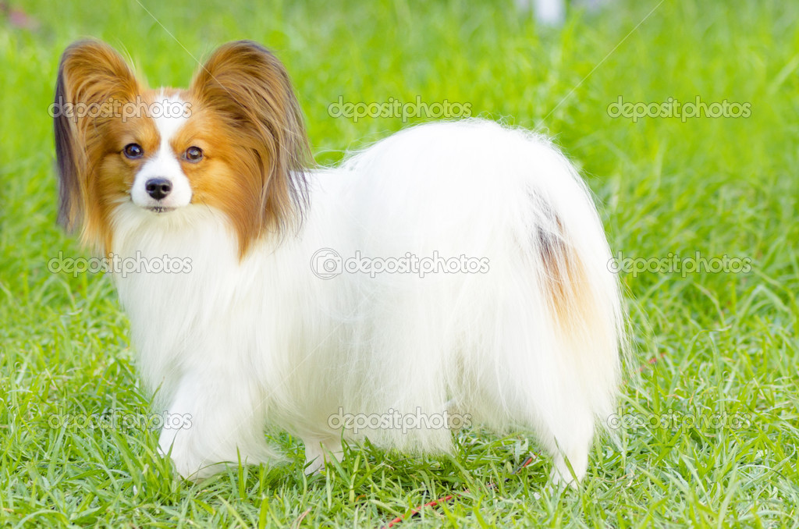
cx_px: 400
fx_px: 3488
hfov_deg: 13.1
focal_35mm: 158
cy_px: 264
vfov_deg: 8.7
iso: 200
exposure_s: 1/800
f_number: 5
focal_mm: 105
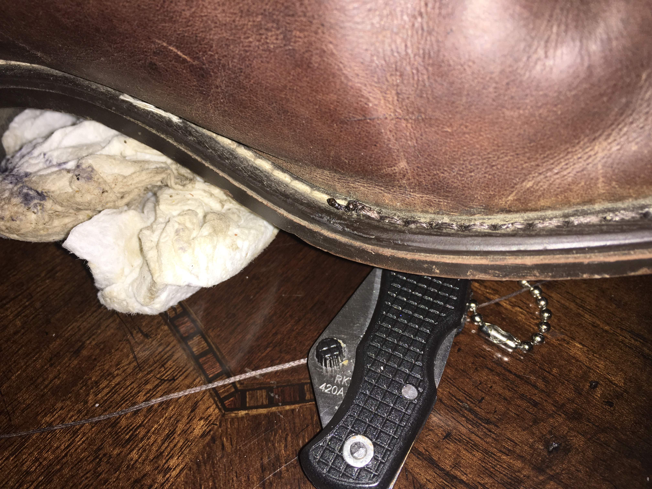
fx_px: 546
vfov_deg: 48.2
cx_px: 326
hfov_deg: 61.7
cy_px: 244
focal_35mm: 29
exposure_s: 1/90
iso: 25
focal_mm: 4.15
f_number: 2.2
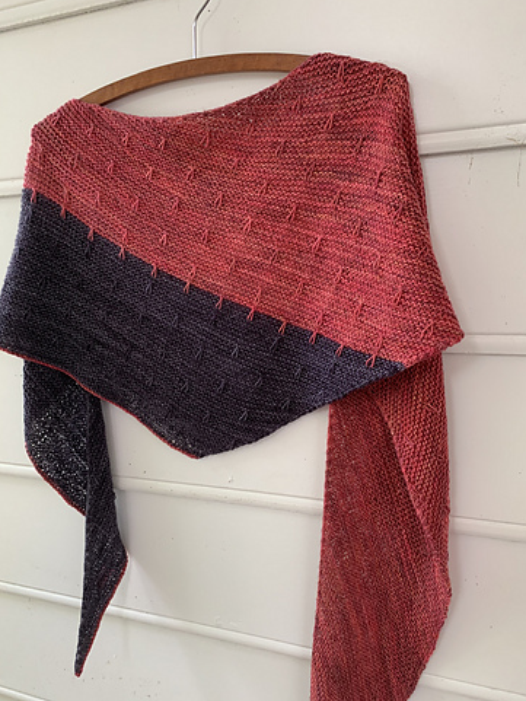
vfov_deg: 65.3
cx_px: 272
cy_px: 342
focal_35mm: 27
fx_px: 547
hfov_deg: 51.4
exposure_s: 1/60
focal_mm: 4.25
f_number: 1.8
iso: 125
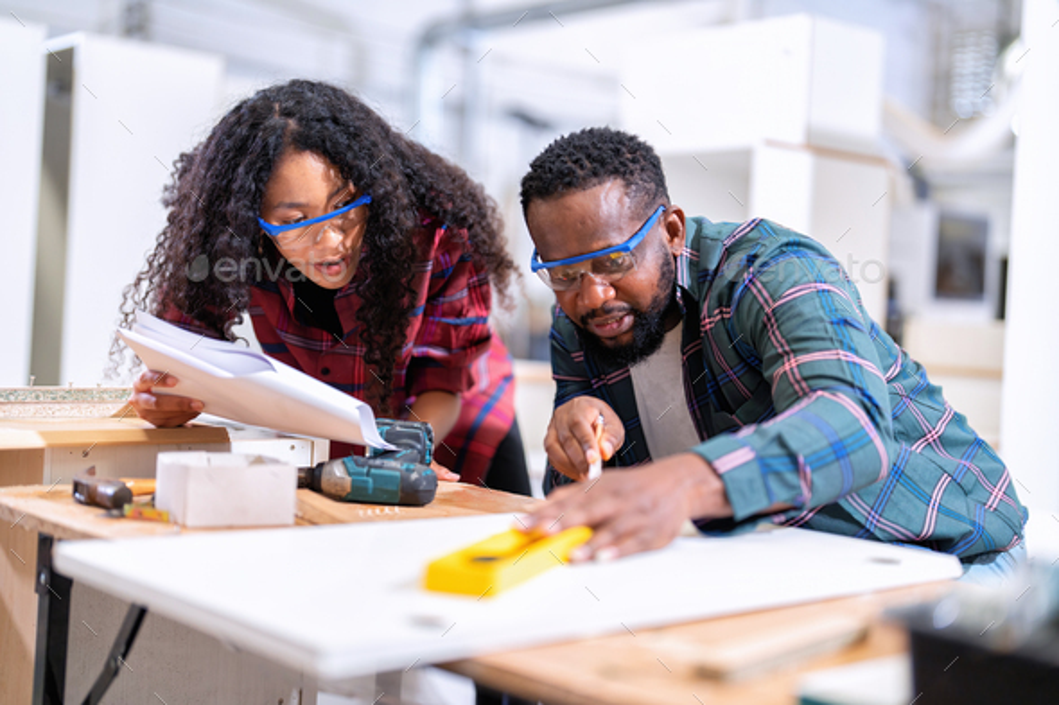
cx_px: 530
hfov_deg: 39.6
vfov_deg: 27.0
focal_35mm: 50
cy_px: 352
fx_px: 1470
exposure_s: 1/200
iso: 500
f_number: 1.2
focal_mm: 50
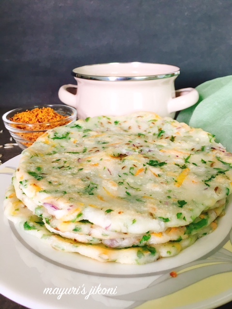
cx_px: 116
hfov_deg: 48.2
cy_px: 154
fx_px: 259
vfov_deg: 61.7
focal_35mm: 29
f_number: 2.2
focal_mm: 4.15
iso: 25
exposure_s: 1/33
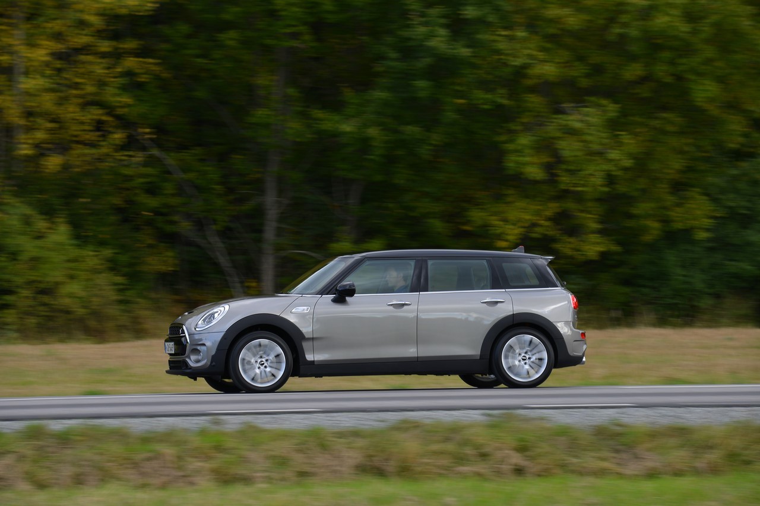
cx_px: 380
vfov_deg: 6.9
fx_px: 4221
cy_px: 253
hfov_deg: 10.3
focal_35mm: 200
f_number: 8
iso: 200
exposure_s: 1/125
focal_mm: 200
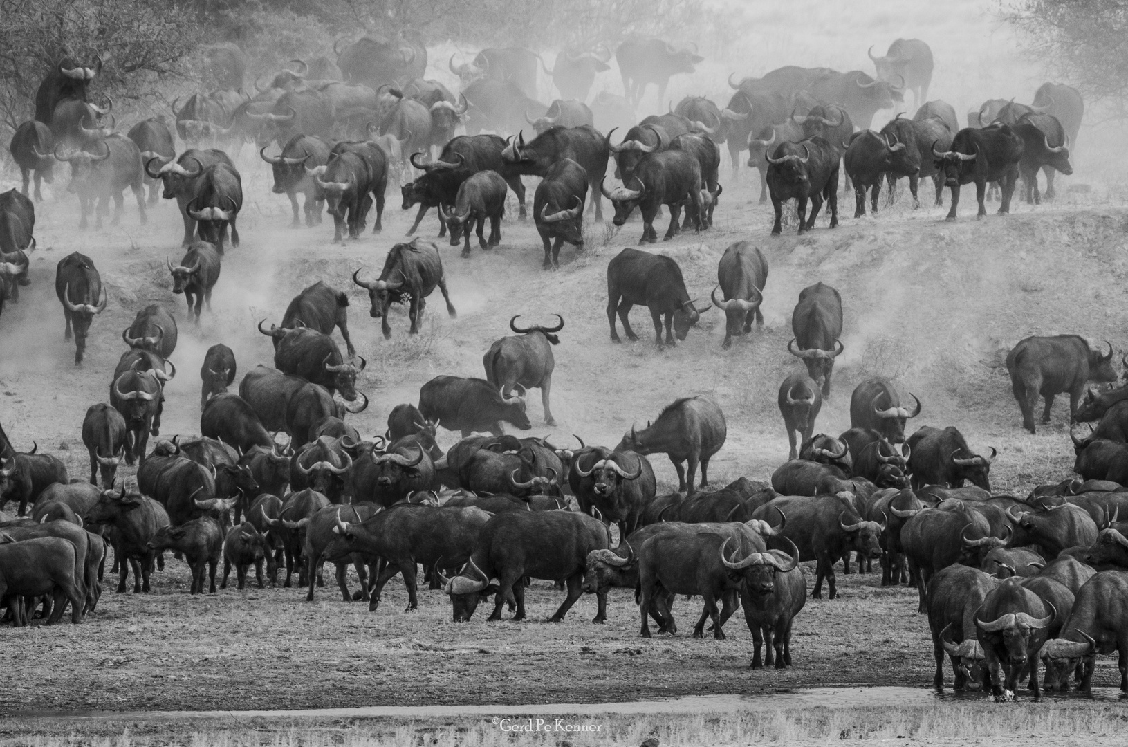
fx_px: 29546
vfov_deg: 1.4
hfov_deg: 2.2
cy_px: 374
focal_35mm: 945
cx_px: 564
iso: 1600
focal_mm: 630
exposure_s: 1/640
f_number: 8
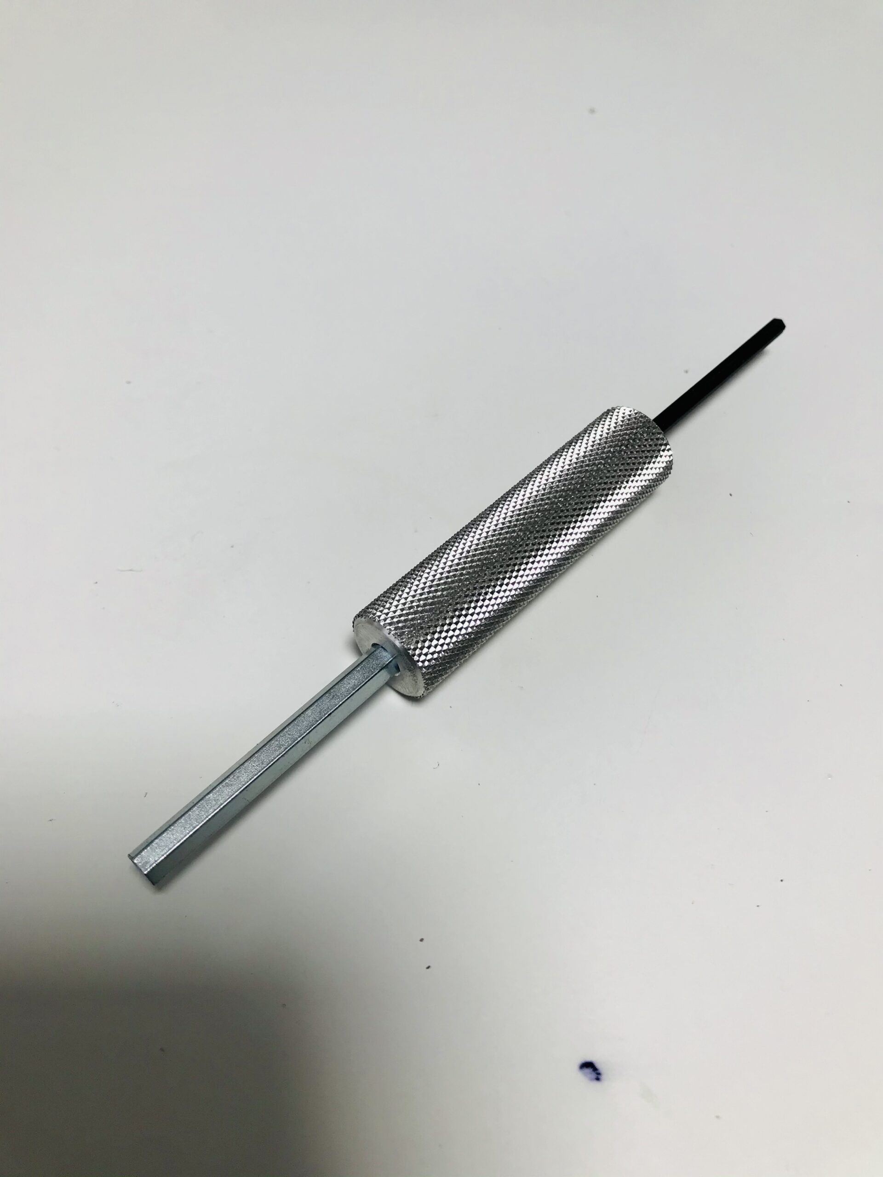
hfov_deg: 49.7
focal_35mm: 28
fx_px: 952
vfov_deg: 63.4
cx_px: 442
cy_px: 588
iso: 20
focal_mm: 3.99
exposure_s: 1/159
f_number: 1.8
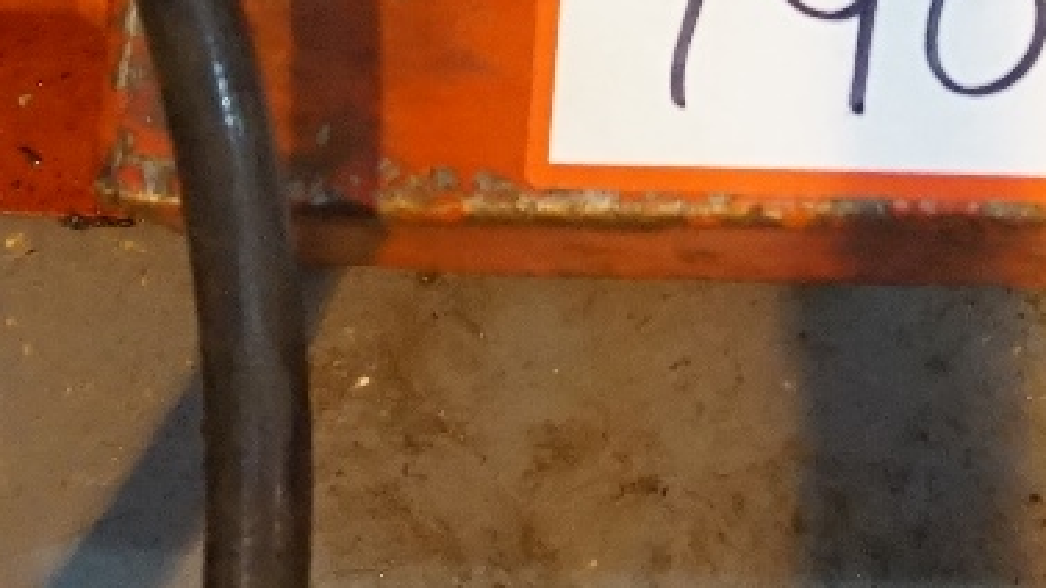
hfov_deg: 16.5
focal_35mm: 129
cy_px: -627
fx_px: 3578
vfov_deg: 8.8
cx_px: 821
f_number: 3.5
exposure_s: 1/125
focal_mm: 16
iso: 3200
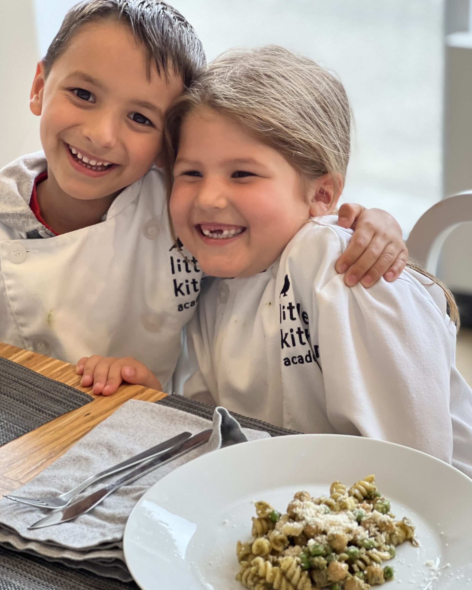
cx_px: 236
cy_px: 316
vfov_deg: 23.6
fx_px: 1414
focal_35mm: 81
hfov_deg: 18.9
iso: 160
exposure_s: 1/120
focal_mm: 9
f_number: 2.8
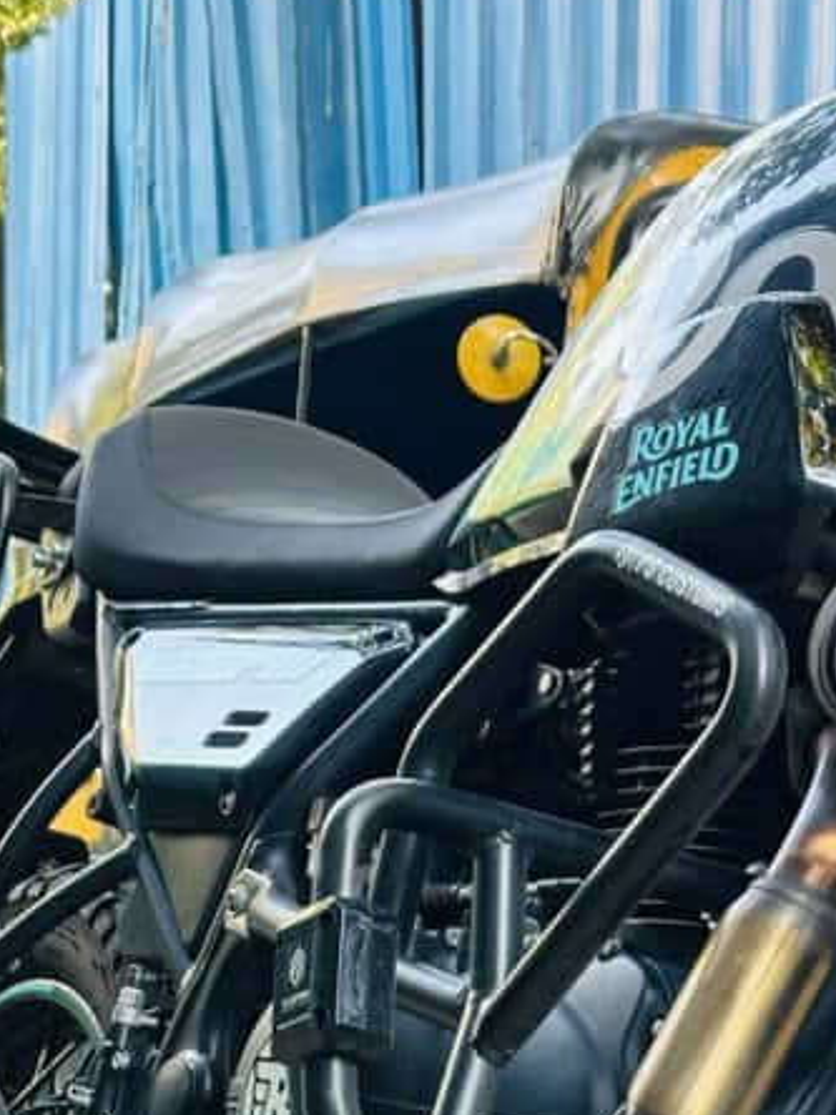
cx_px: 544
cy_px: 1125
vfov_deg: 19.1
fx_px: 3220
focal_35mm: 100
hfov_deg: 14.8
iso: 100
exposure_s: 1/60
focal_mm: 6.86
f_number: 1.78
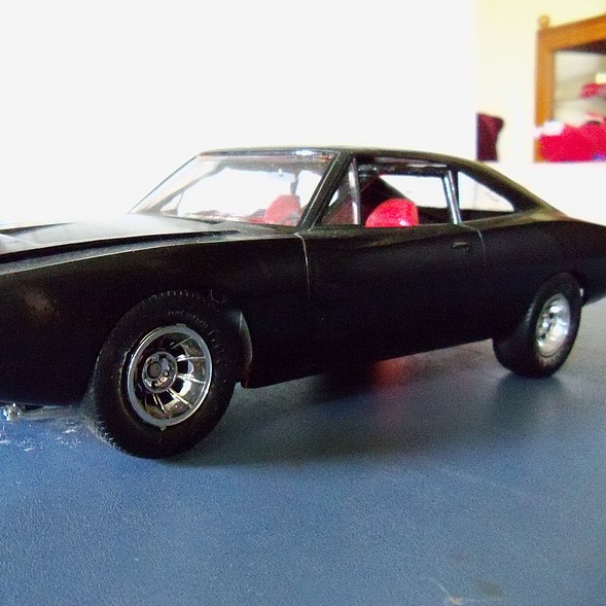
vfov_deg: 40.0
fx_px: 832
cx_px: 229
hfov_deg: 39.8
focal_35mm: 42
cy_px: 308
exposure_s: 1/15
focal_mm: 6.2
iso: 1600
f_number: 3.5
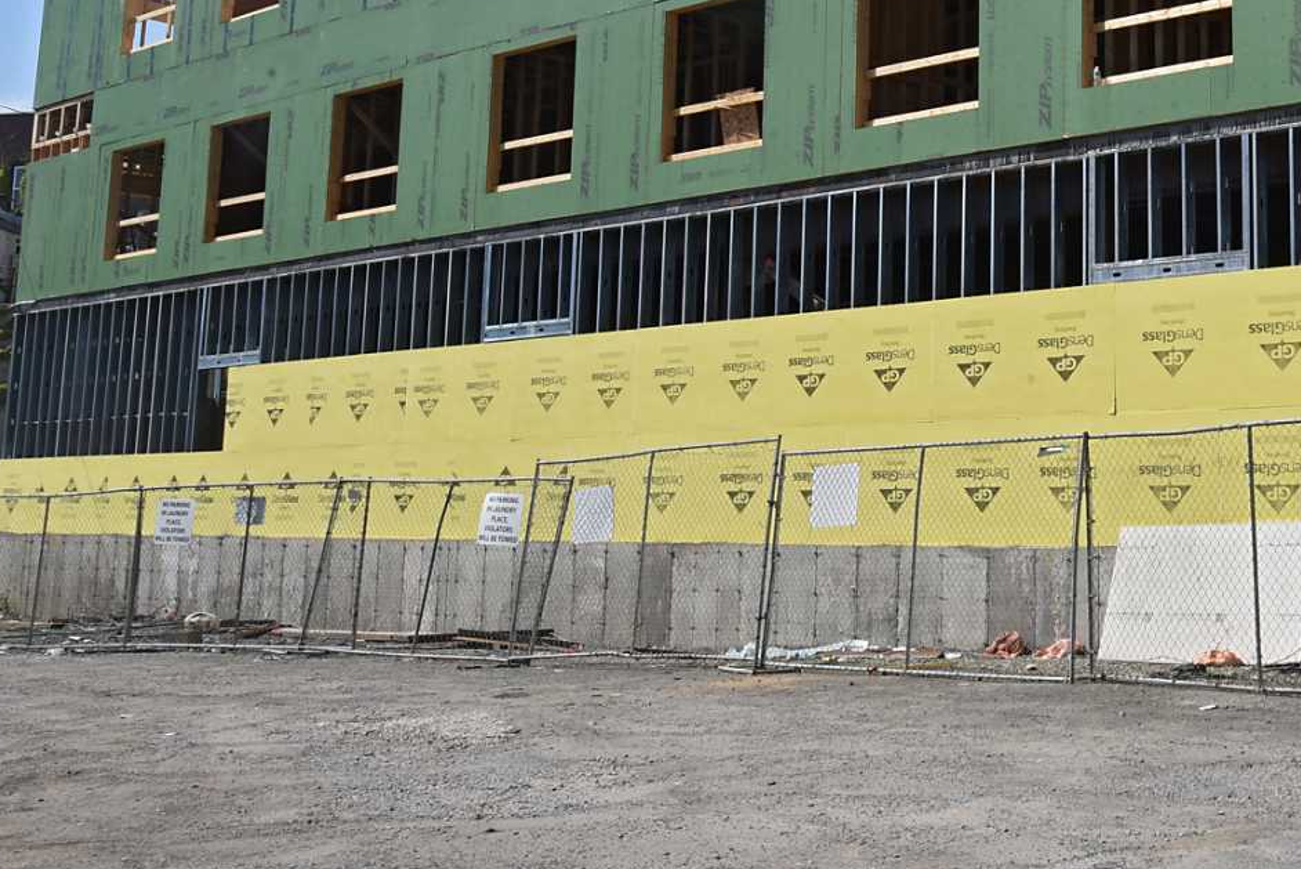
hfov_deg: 35.7
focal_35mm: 50
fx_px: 1808
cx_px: 1304
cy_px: 171
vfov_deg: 26.5
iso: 640
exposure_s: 1/250
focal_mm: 23
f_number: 22
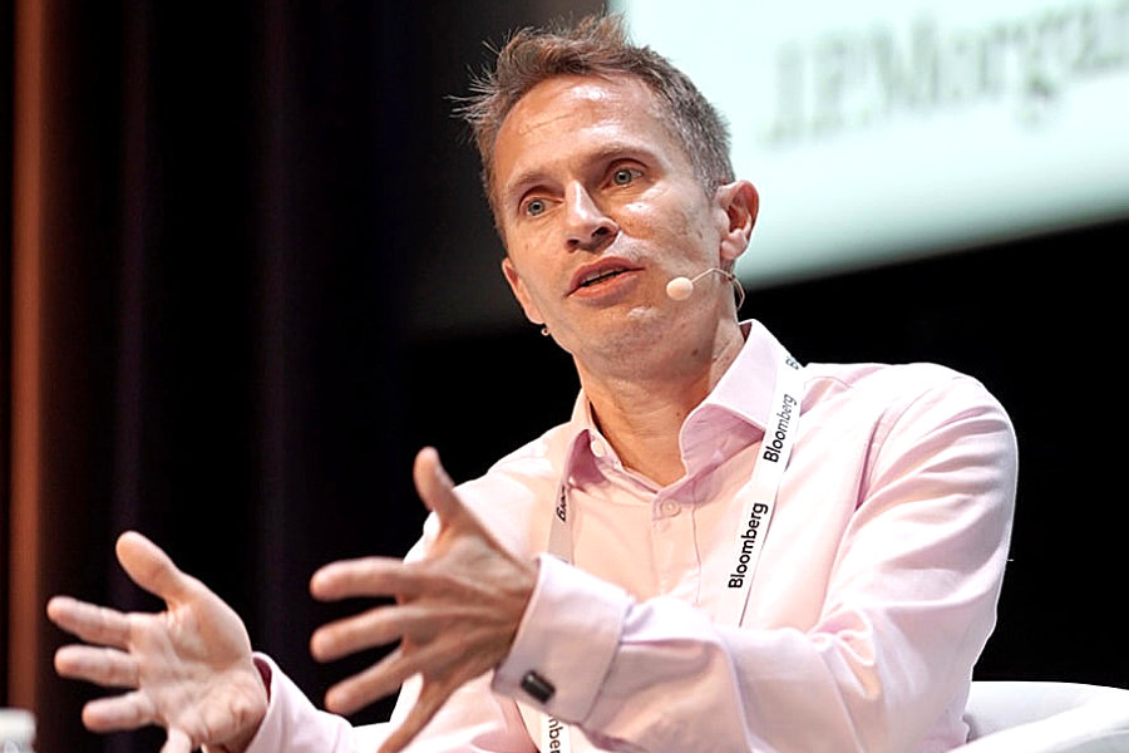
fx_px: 4233
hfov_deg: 15.2
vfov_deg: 10.2
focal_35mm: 135
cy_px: 376
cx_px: 564
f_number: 2
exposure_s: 1/200
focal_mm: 135
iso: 400
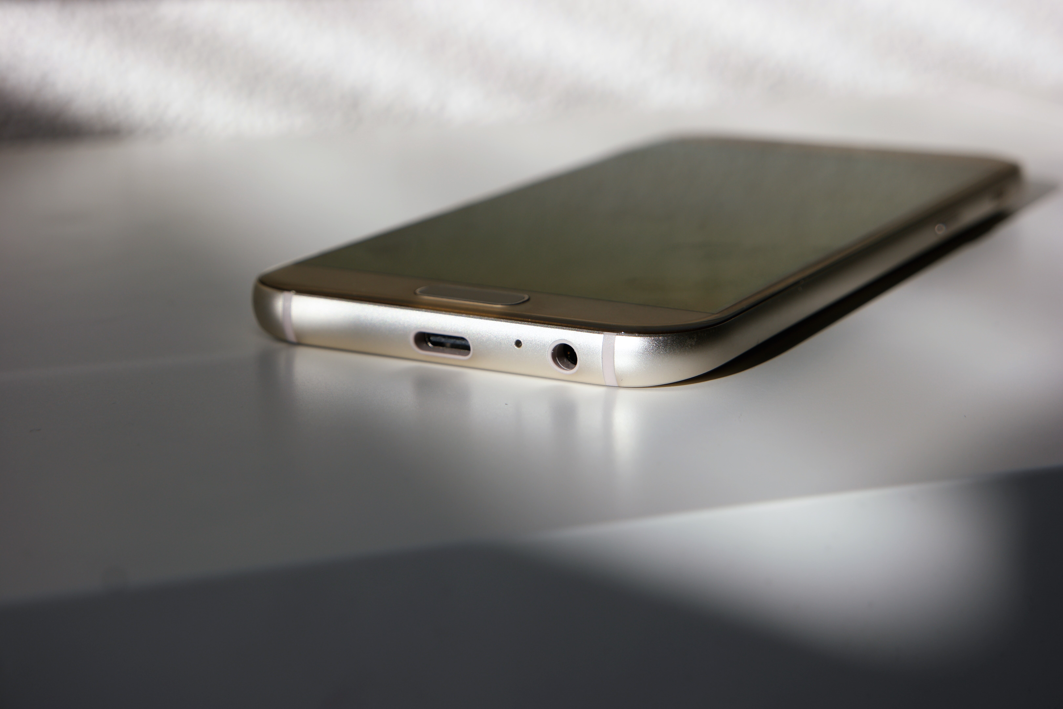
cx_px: 532
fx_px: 2273
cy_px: 354
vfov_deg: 17.7
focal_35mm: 77
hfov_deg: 26.3
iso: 100
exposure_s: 1/320
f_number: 8
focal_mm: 50
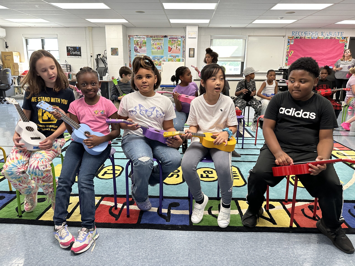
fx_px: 246
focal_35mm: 24
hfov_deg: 71.6
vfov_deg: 56.8
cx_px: 178
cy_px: 133
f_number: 1.78
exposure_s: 1/60
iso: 200
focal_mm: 6.86
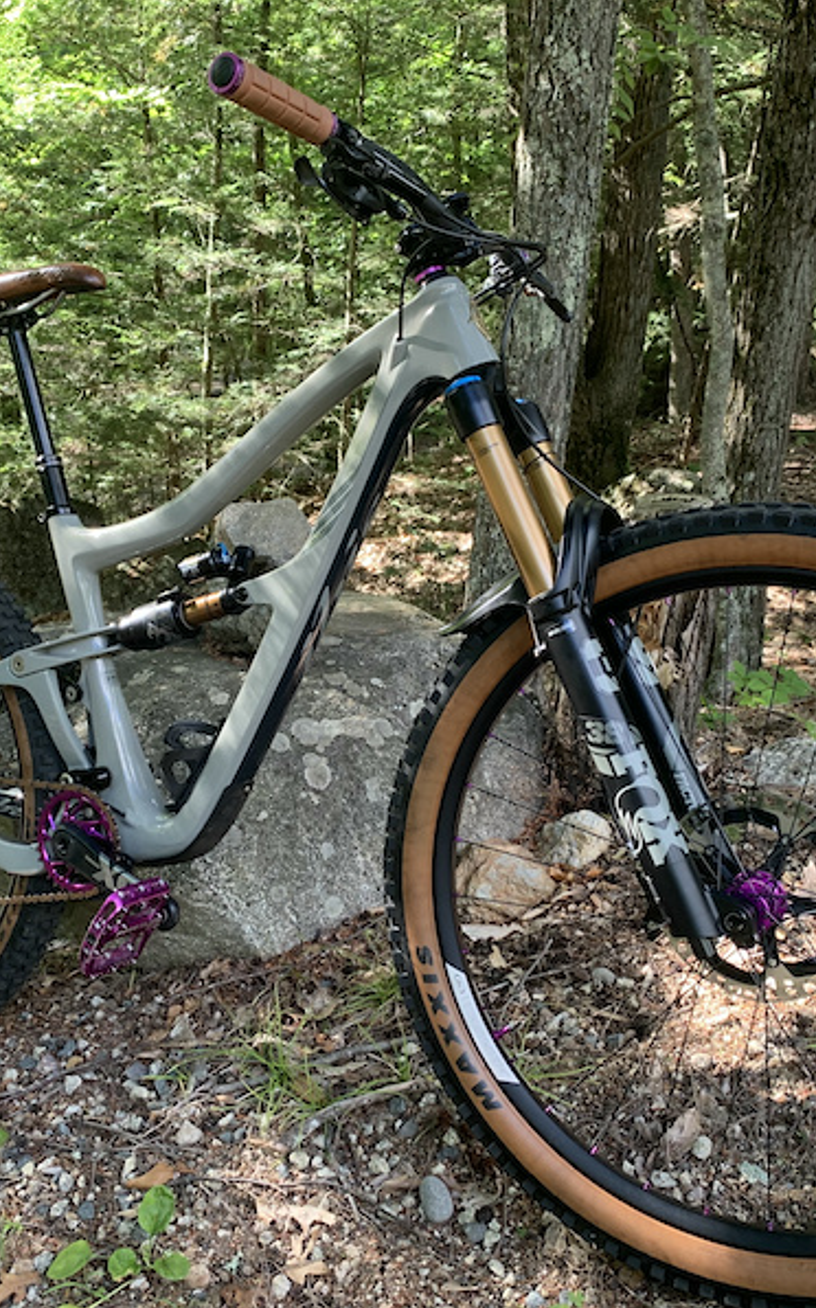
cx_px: 349
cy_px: 652
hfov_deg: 34.3
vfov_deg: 52.8
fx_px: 1318
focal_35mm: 37
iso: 100
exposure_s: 1/120
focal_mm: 4.25
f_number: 1.8
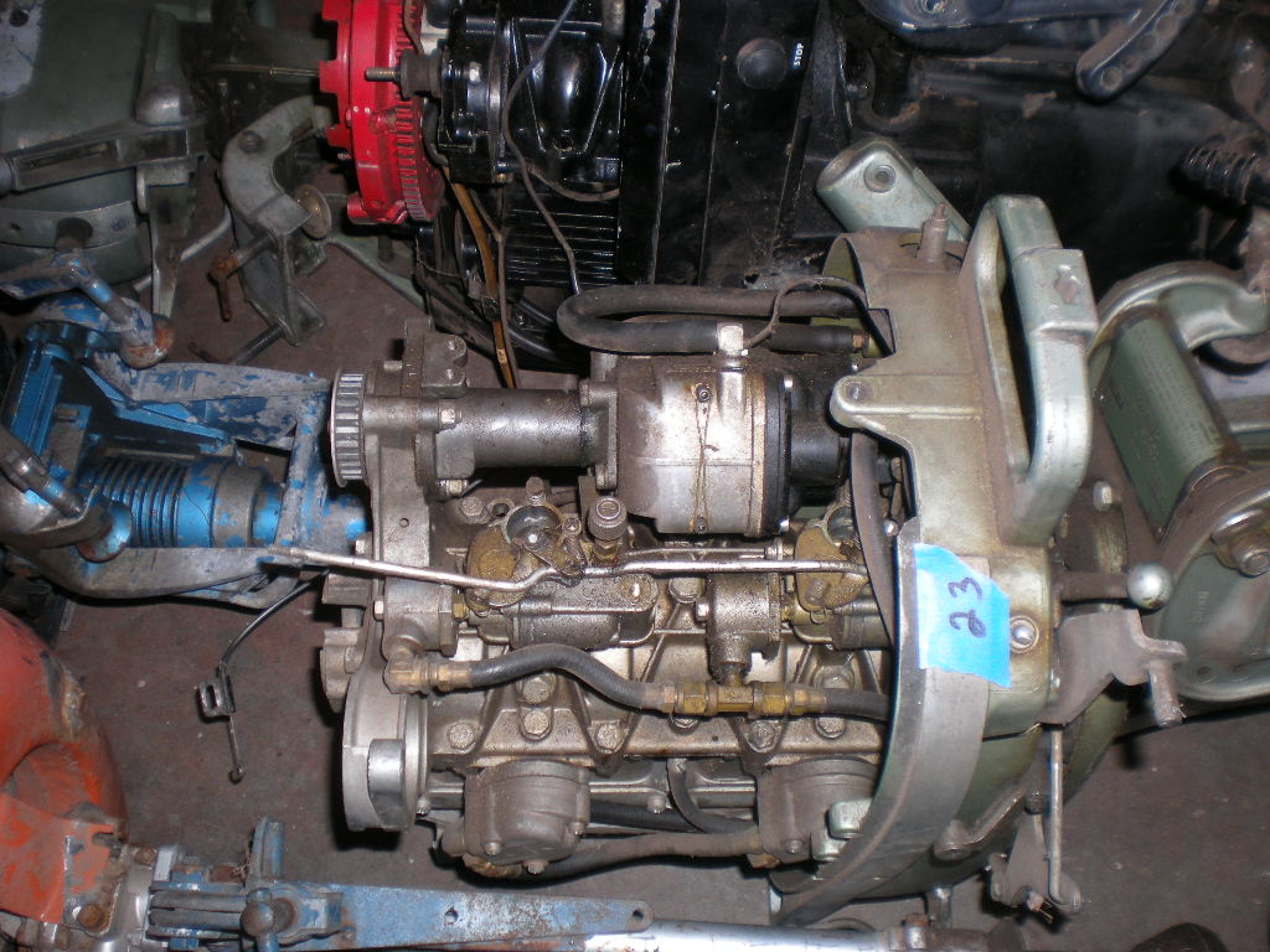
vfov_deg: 37.7
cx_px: 635
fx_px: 1394
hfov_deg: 49.0
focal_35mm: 38
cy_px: 476
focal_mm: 6.3
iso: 64
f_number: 3.1
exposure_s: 1/60
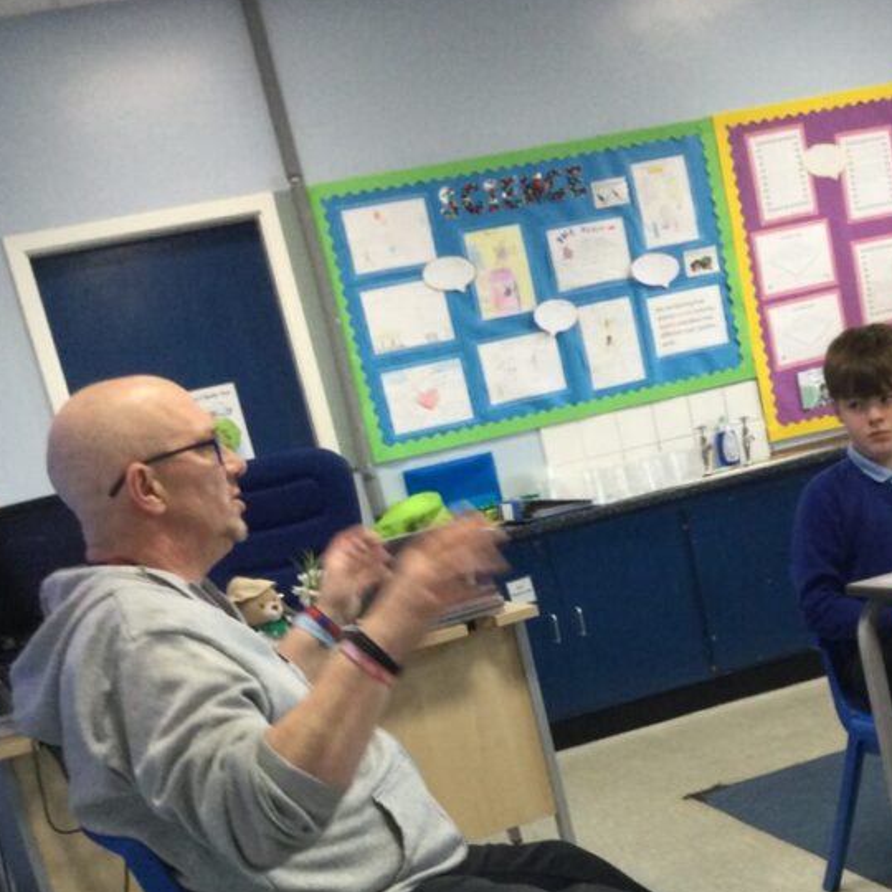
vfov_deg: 31.3
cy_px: 796
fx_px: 1516
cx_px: 623
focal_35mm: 52
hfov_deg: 32.4
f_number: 2.4
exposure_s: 1/33
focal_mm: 3.3
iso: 100
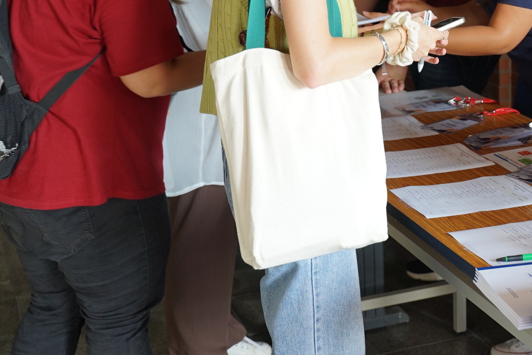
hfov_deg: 24.8
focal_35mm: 79
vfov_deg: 17.0
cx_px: 490
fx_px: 1167
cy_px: 27
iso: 320
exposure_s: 1/60
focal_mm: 38
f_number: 4
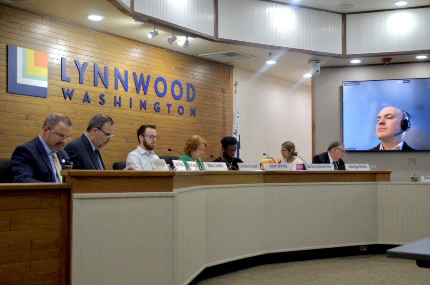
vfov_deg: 27.4
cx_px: 217
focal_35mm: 49
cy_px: 145
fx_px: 584
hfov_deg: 40.4
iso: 1600
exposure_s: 1/200
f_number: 4.2
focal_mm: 32
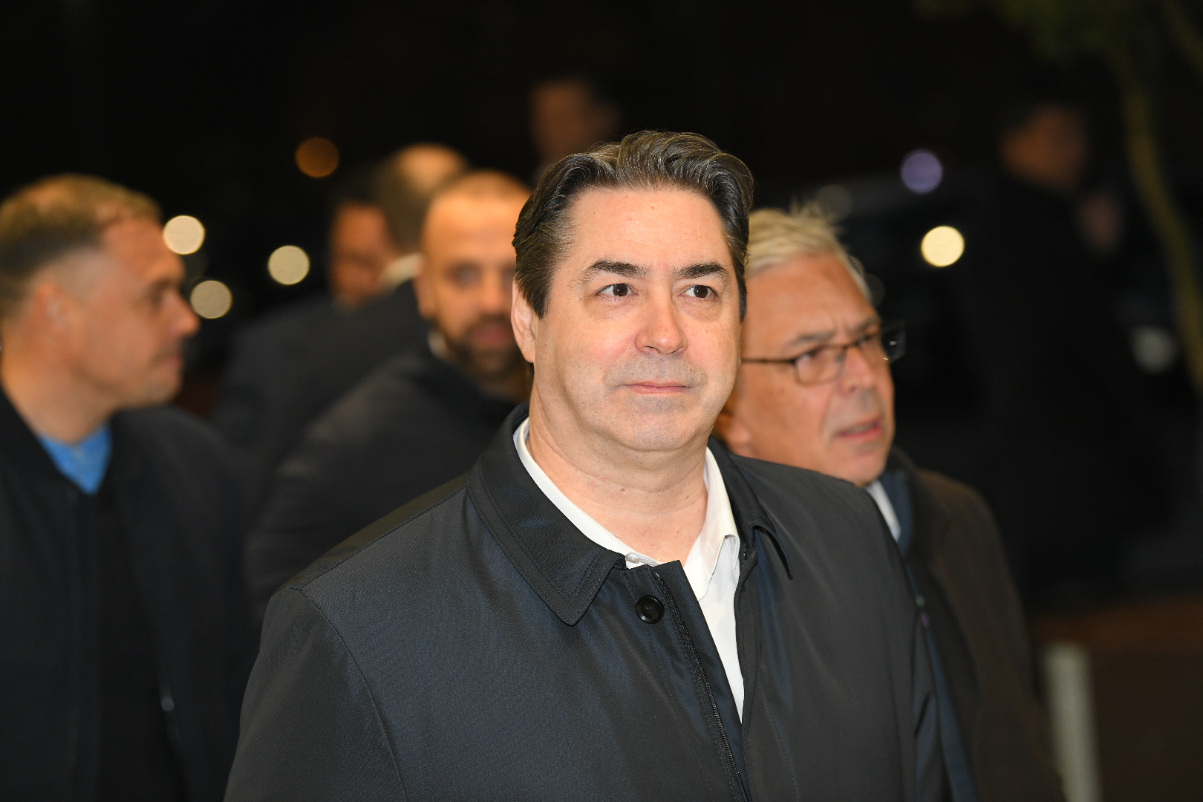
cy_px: 401
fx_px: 4177
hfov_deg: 16.4
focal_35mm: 125
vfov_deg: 11.0
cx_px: 602
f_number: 4
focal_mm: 125
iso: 2000
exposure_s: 1/250
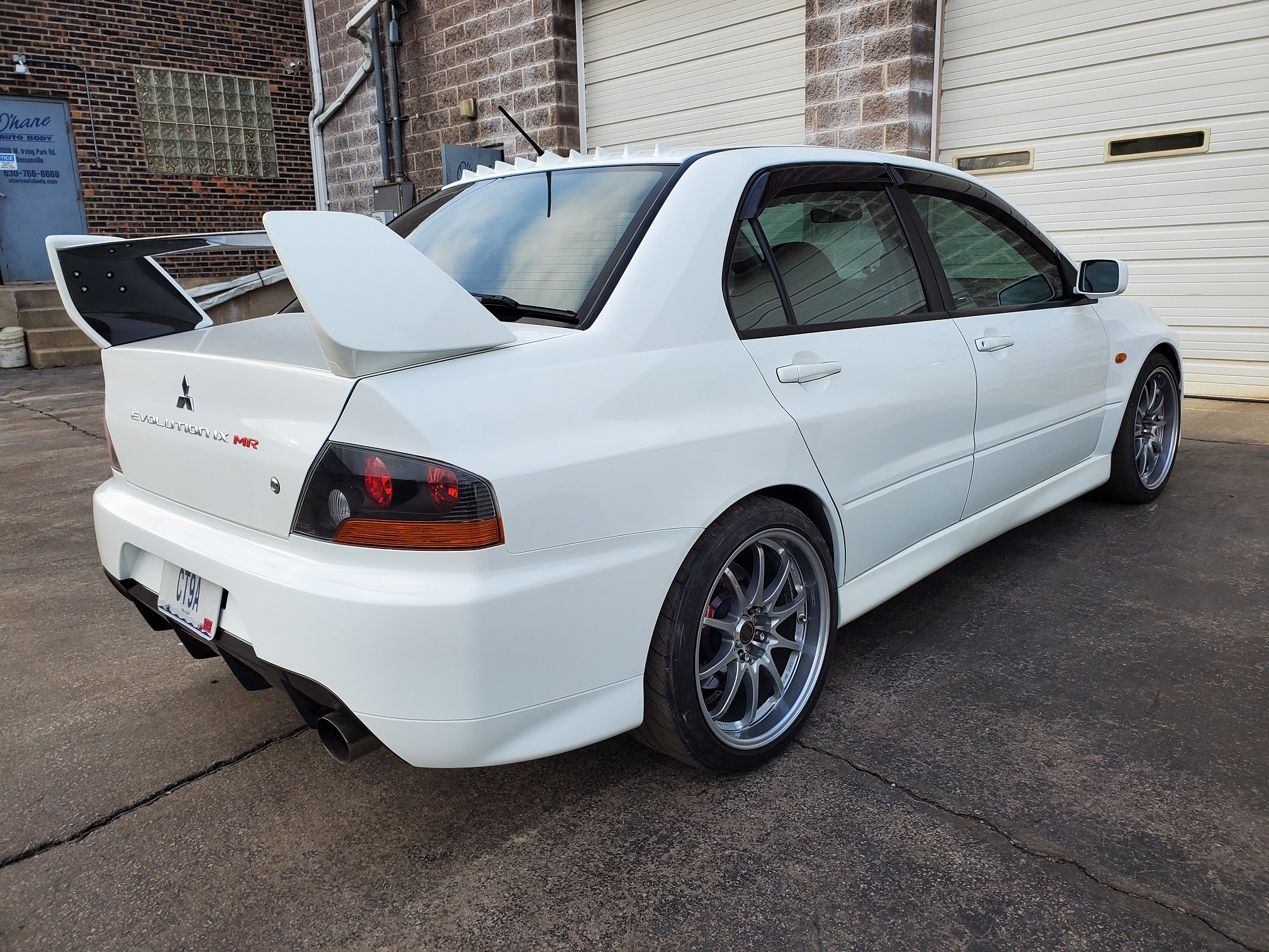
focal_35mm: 26
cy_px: 476
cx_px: 634
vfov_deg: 53.1
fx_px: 953
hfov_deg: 67.3
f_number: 2.4
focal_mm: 4.3
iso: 50
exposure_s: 1/161
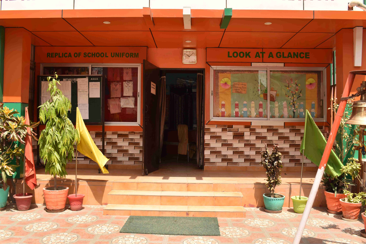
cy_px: 122
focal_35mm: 33
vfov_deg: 40.0
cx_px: 183
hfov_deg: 57.2
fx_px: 335
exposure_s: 1/125
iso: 100
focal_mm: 22
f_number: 9
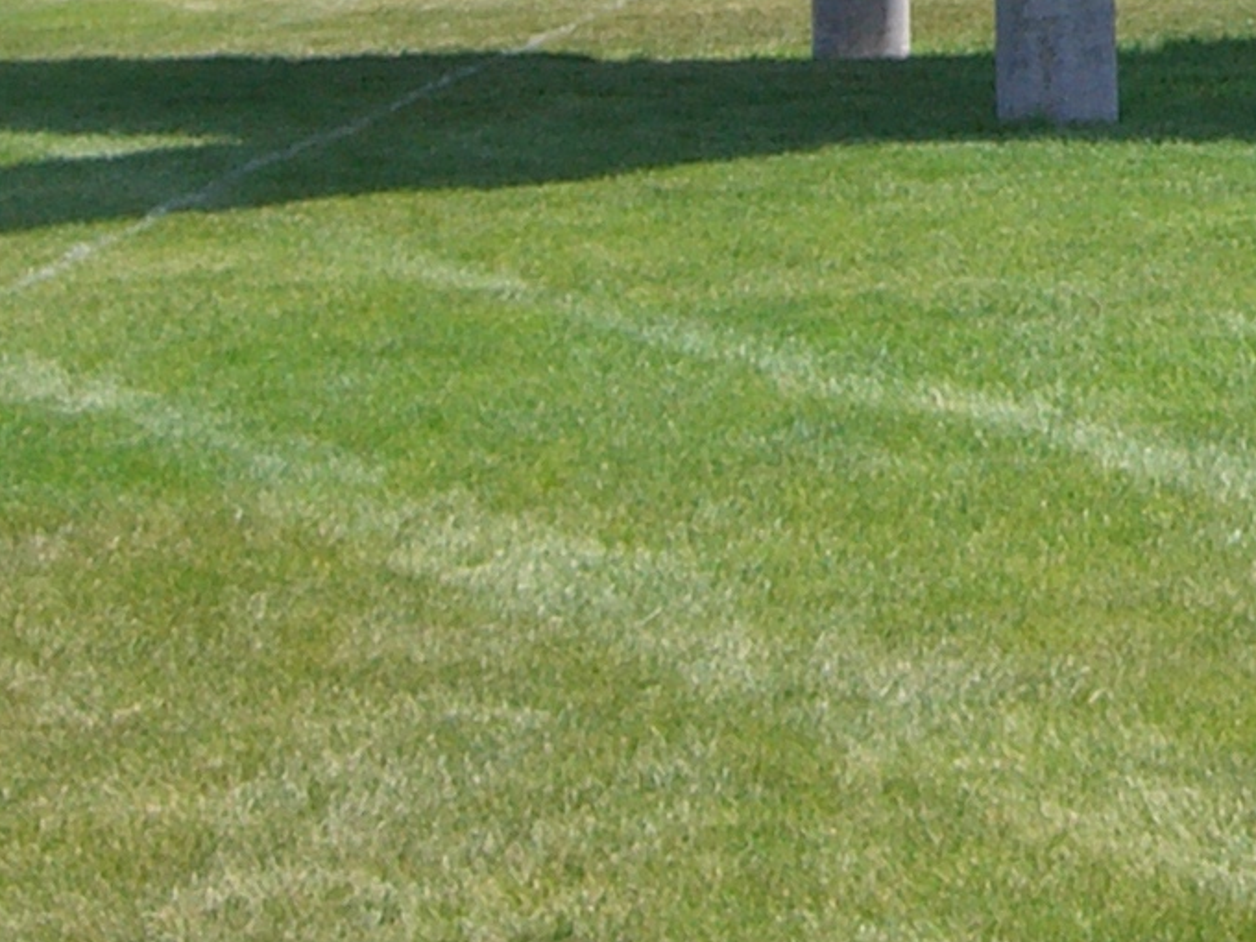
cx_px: 1672
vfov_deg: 8.1
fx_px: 6422
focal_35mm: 177
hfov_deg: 10.9
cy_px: -759
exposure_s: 1/320
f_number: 4.8
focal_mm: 7.6
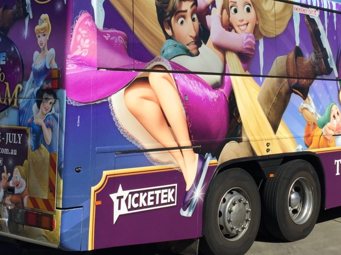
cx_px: 223
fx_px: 621
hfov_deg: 30.5
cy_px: 44
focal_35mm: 63
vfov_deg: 22.9
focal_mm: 4.15
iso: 32
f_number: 2.2
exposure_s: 1/3300
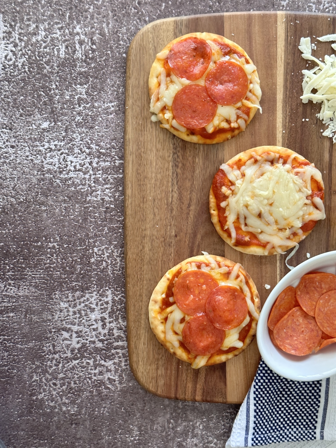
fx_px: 621
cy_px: 224
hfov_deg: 30.3
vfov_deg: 39.7
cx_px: 168
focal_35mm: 48
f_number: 1.78
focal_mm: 6.86
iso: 250
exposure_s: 1/49
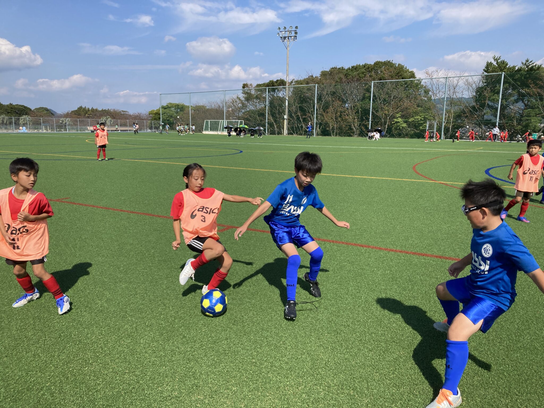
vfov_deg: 49.7
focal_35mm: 28
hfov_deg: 63.4
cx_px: 272
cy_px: 204
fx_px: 440
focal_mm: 3.99
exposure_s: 1/2024
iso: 20
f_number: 1.8
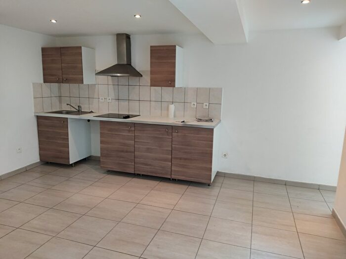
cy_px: 130
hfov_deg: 67.3
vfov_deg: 53.1
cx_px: 173
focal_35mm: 26
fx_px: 260
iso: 595
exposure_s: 1/33
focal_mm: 4.74
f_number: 1.79
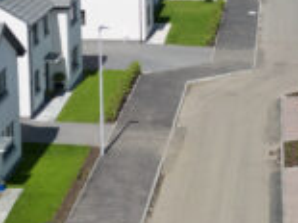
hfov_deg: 16.5
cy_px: 65
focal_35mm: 119
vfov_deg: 12.4
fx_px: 1024
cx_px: 215
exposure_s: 1/4000
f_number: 1.7
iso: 200
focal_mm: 6.72
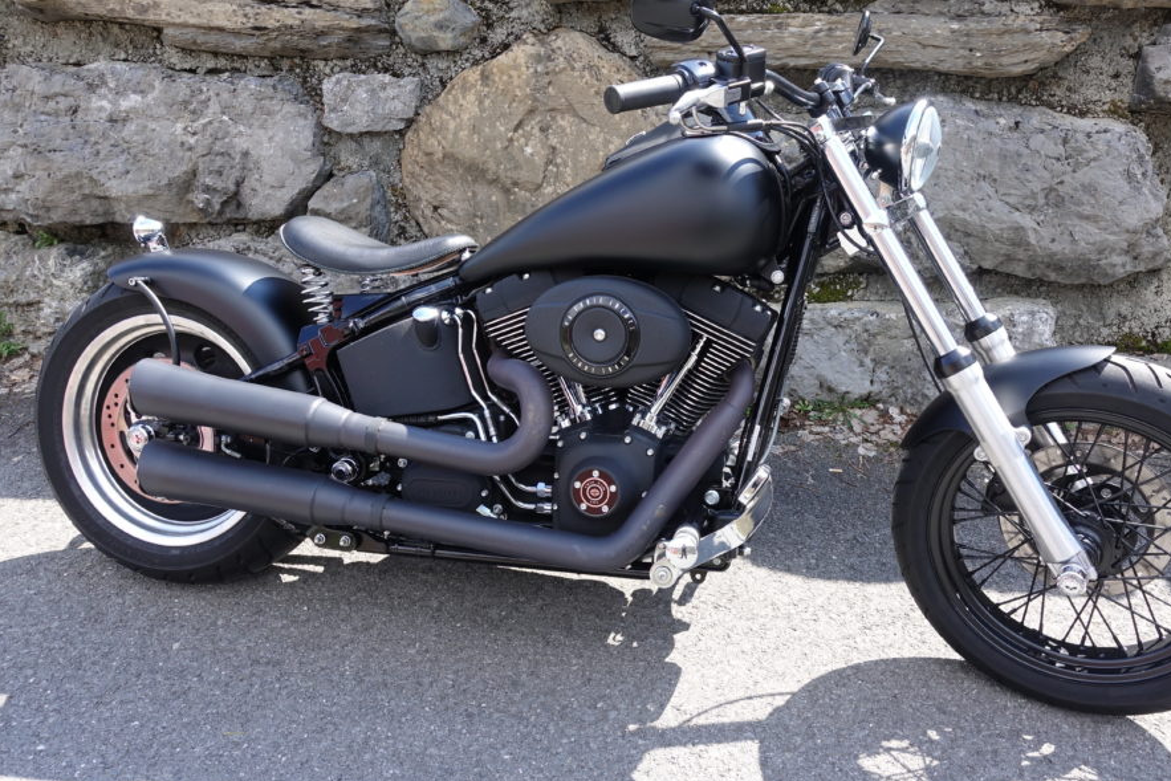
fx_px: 911
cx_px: 660
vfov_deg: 46.4
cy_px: 371
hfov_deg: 65.2
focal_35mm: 28
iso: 125
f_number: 4
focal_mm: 8.8
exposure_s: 1/200
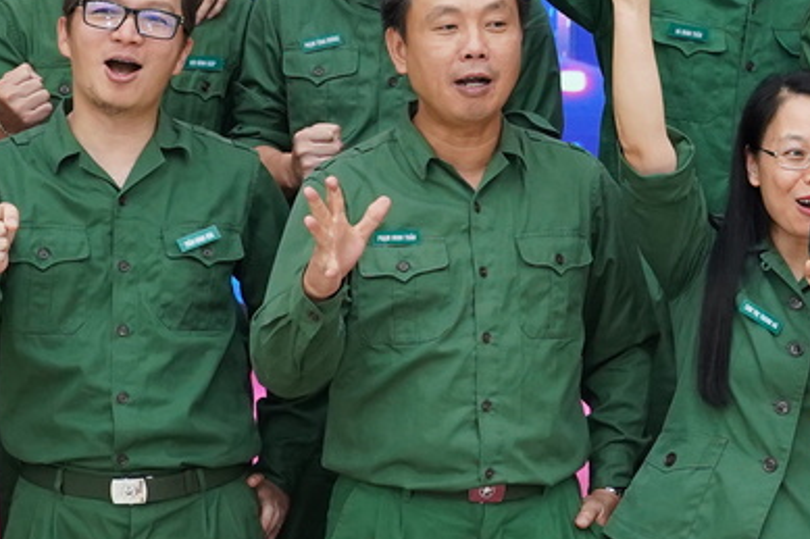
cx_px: 716
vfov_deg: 9.2
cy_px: 71
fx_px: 3328
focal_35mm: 148
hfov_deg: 13.8
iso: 2000
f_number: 4.5
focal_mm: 32
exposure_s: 1/160
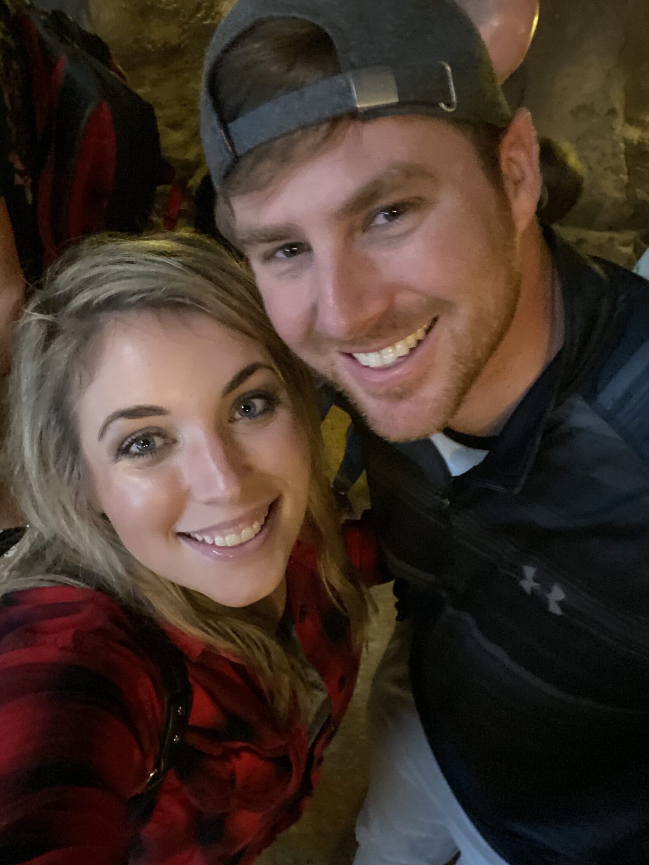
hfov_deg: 46.8
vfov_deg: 60.0
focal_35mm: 30
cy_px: 432
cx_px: 324
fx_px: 750
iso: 800
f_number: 2.2
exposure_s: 1/15
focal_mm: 2.71
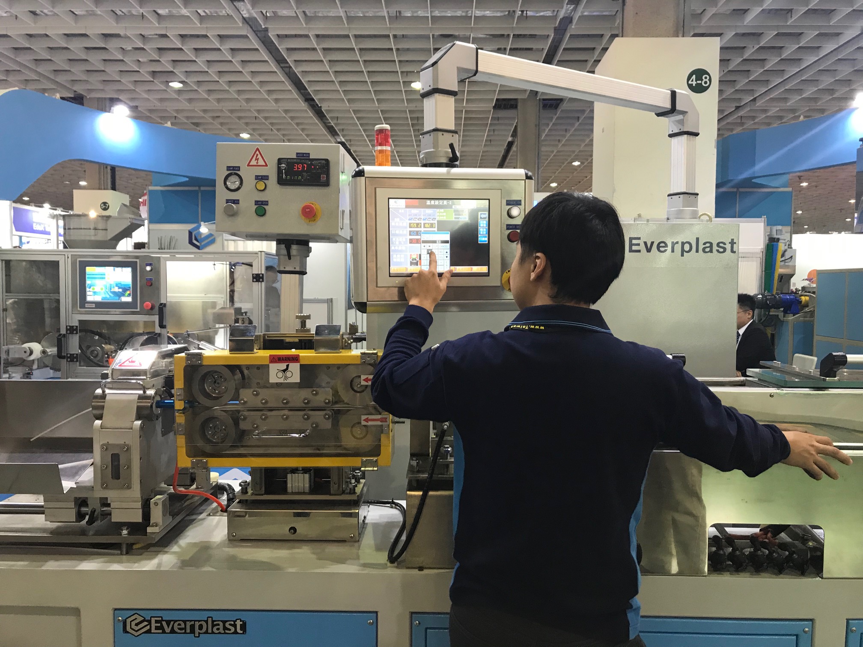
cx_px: 432
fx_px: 698
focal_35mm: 28
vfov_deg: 49.7
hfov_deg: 63.4
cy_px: 324
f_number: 1.8
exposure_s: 1/30
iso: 32
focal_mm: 3.99
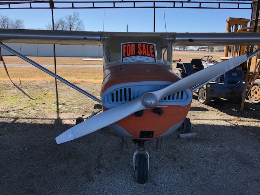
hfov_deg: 63.4
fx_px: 210
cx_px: 130
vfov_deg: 49.7
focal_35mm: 28
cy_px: 98
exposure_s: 1/674
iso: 20
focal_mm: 3.99
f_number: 1.8
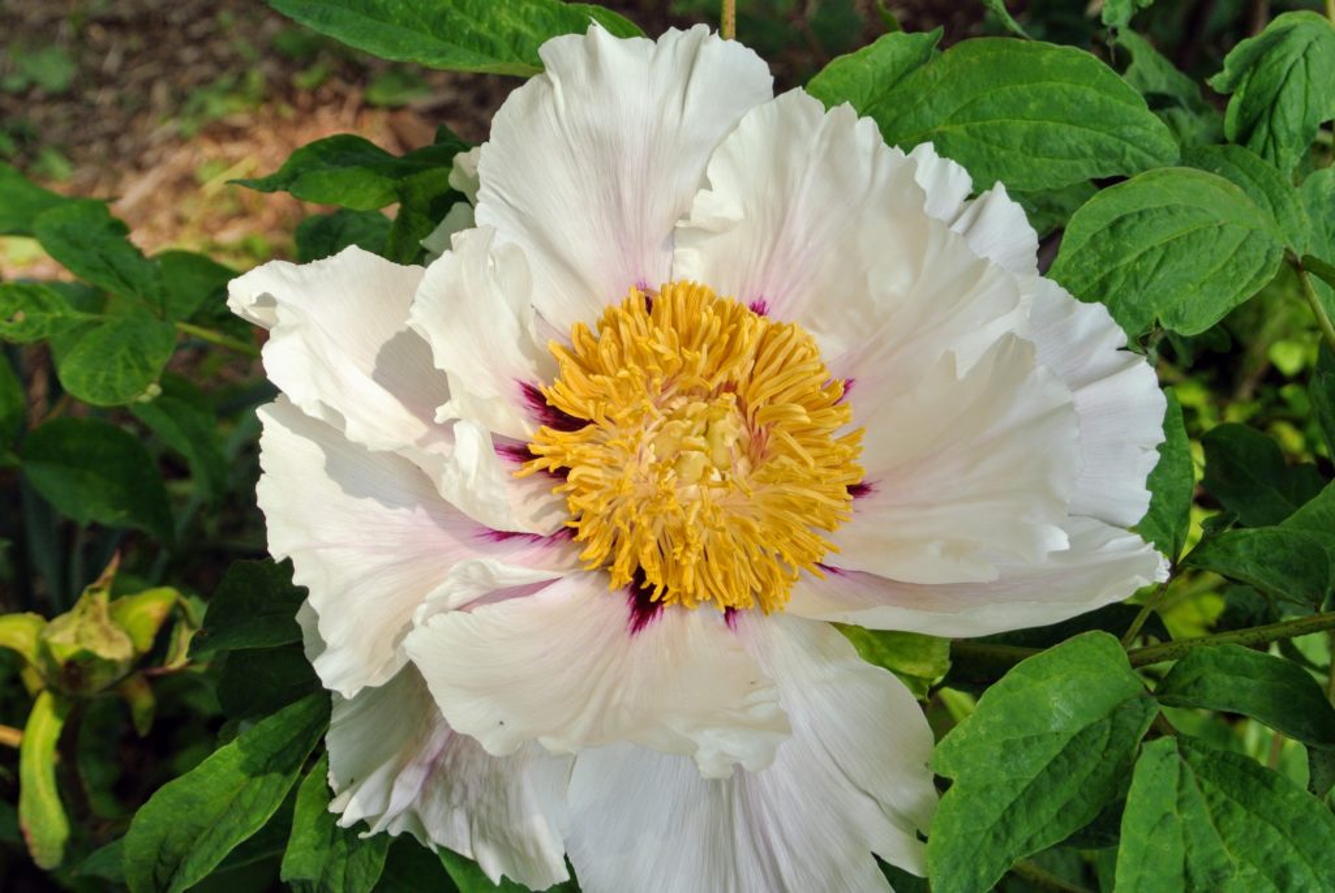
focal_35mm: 65
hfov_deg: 30.9
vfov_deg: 21.0
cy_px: 446
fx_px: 2413
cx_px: 668
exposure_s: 1/160
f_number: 5.3
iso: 100
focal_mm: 24.4
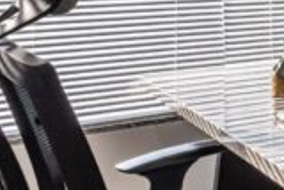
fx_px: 703
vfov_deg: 14.7
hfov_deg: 16.9
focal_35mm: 89
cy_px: -55
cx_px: 568
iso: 200
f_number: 11
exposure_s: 1/30
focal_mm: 19
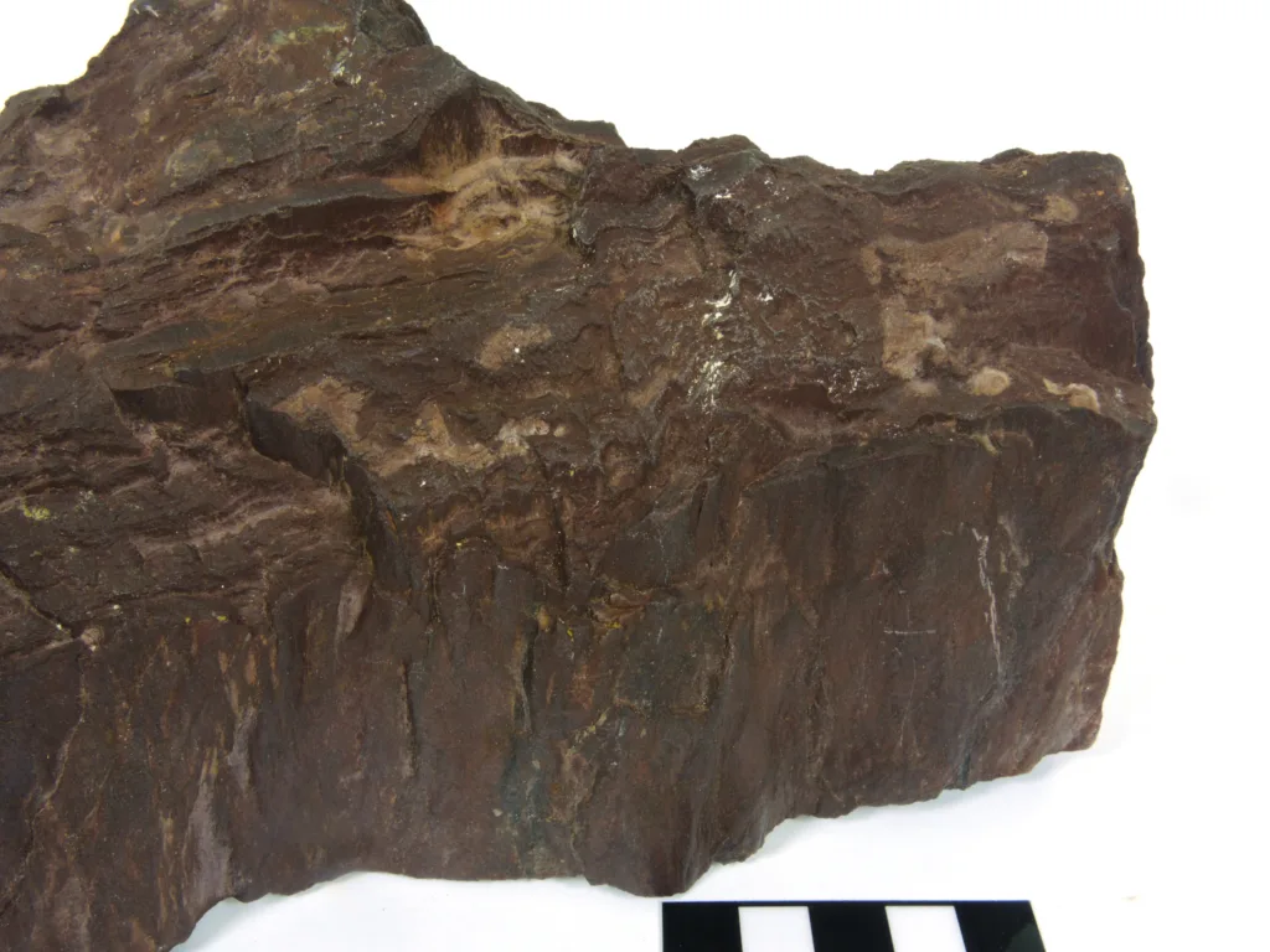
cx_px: 635
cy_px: 476
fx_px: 1211
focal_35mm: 33
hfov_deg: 55.4
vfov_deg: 42.9
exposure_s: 1/8
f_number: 8
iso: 80
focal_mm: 7
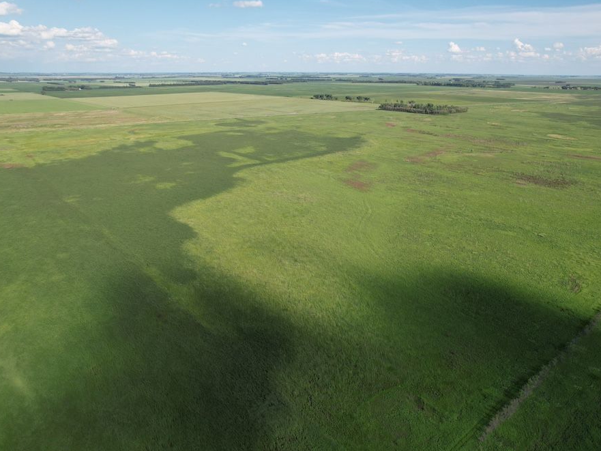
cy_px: 226
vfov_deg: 56.8
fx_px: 417
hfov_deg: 71.4
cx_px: 334
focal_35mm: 24
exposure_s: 1/2000
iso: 110
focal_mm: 8.38
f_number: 2.8
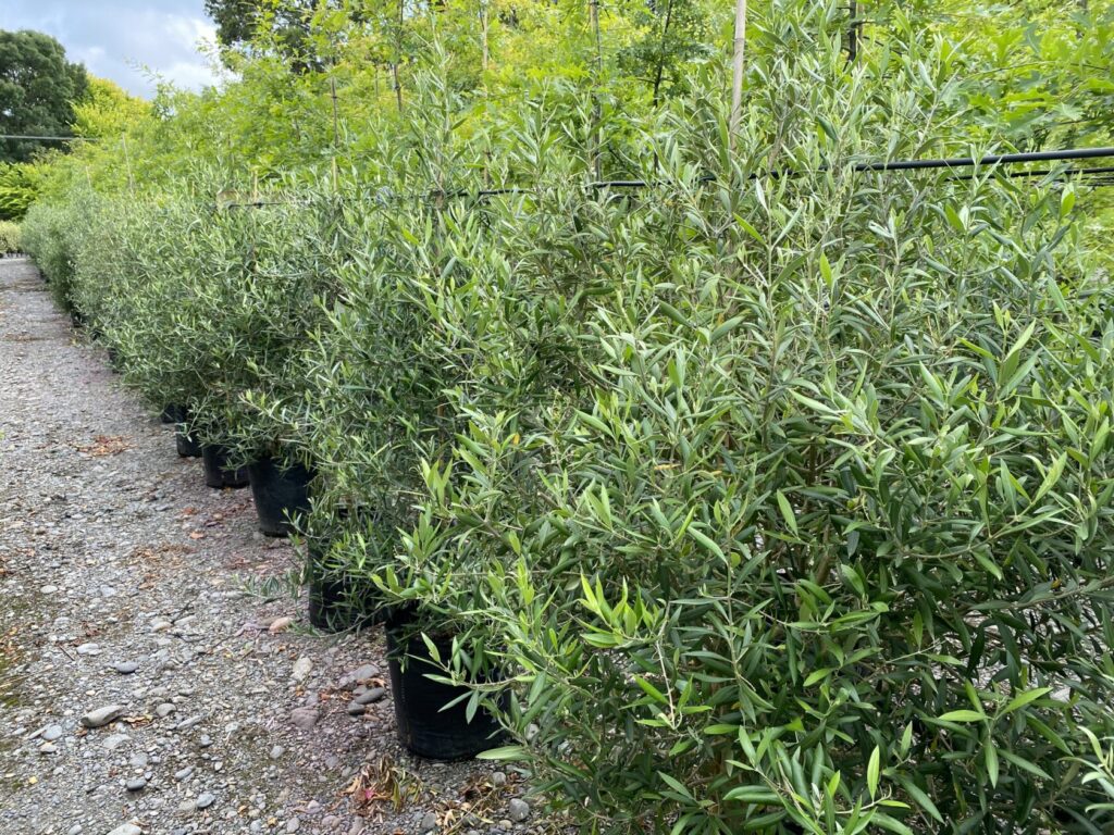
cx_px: 557
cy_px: 418
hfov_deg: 67.3
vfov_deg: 53.1
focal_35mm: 26
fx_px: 837
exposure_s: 1/620
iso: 32
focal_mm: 4.25
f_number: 1.8
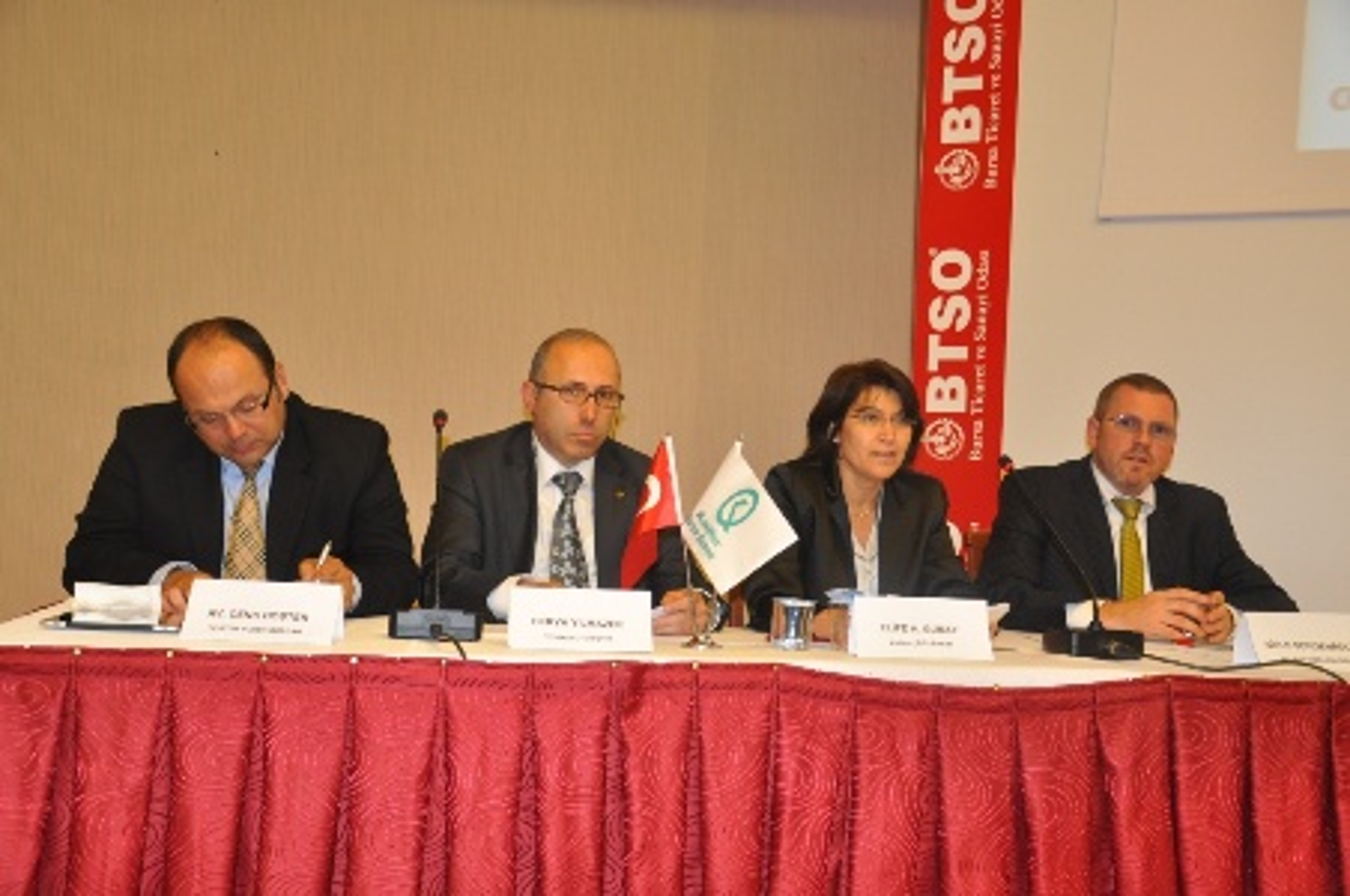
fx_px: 1460
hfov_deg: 49.6
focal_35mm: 39
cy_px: 448
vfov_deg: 34.1
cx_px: 675
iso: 1000
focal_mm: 26
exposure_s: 1/60
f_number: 4.5
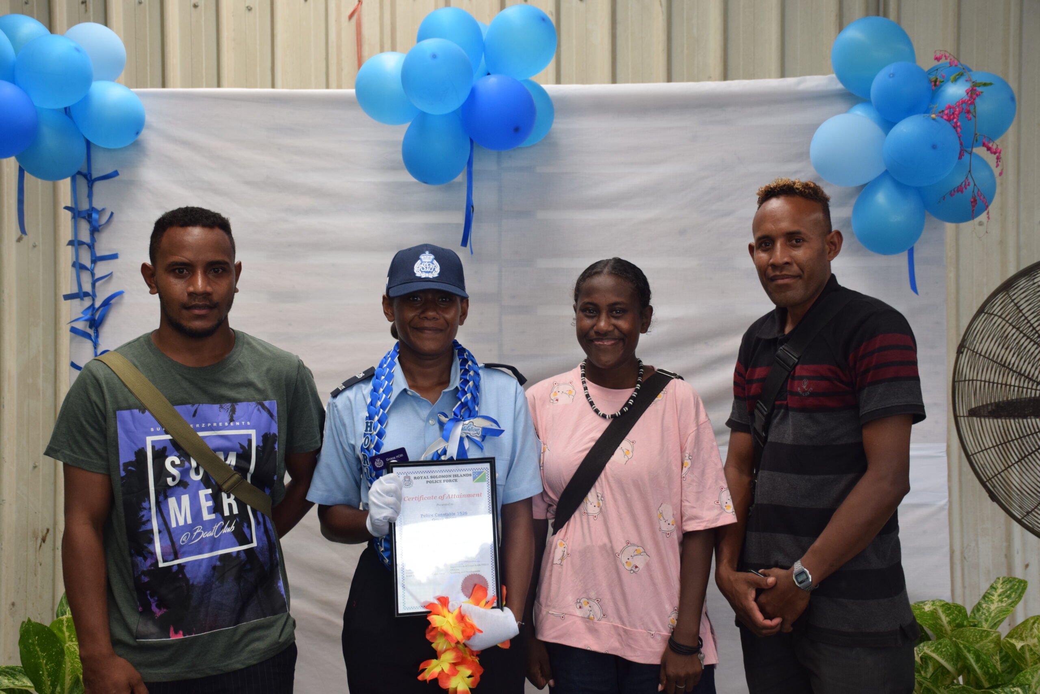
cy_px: 347
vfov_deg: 26.5
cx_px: 520
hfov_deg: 38.9
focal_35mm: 51
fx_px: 1473
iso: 400
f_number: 5
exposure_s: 1/100
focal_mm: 34
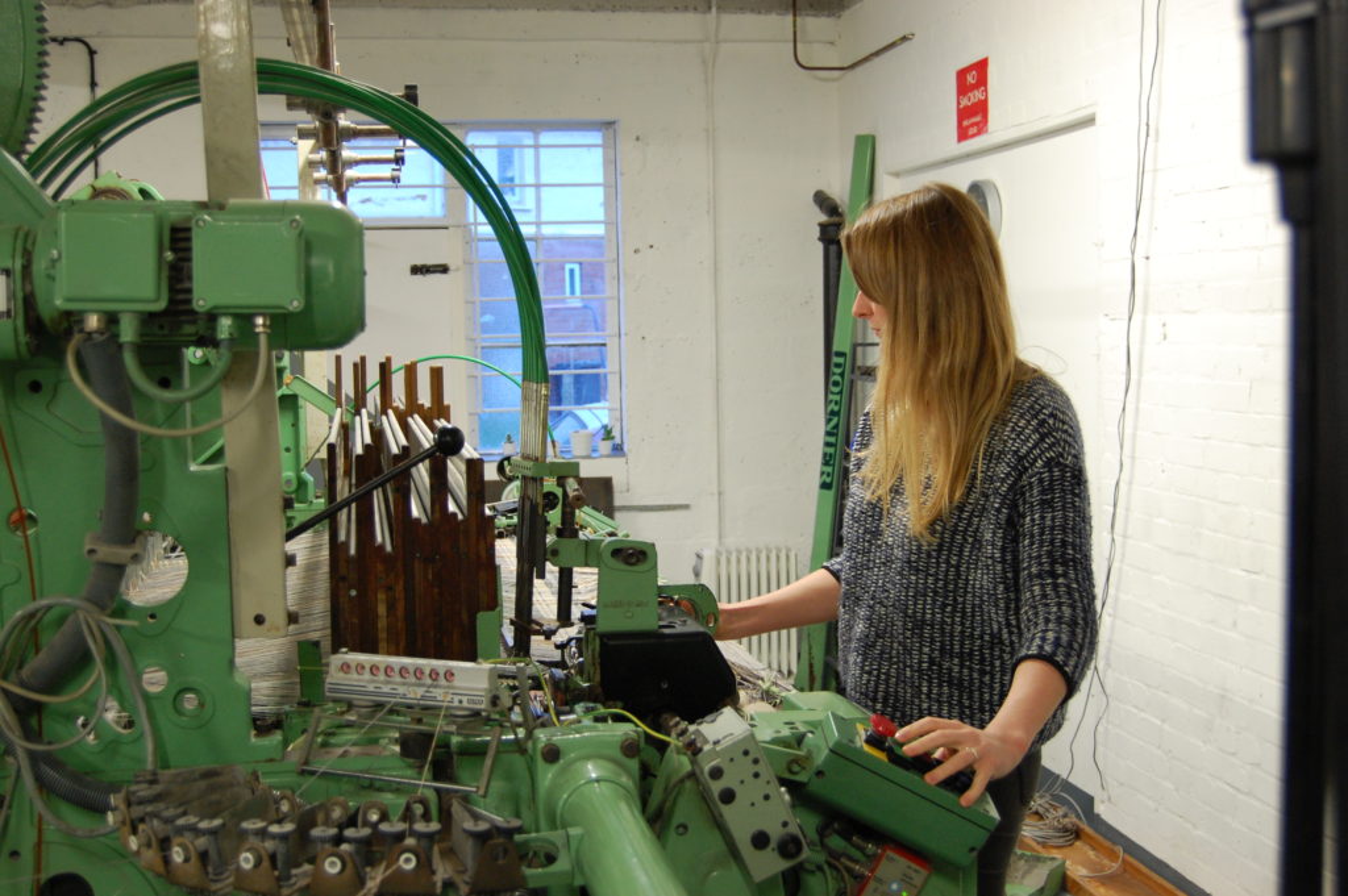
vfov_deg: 29.8
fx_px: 1684
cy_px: 448
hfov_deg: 43.6
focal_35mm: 45
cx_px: 674
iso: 800
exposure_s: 1/20
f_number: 4.2
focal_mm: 30
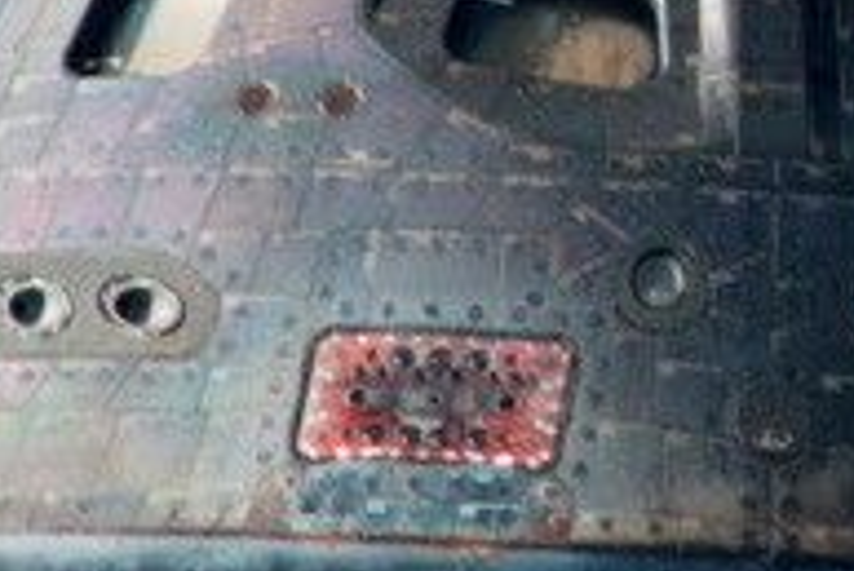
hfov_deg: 0.8
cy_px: -128
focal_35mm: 2481
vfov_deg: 0.6
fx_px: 58897
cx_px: 1155
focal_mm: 400
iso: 200
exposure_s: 1/500
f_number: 8
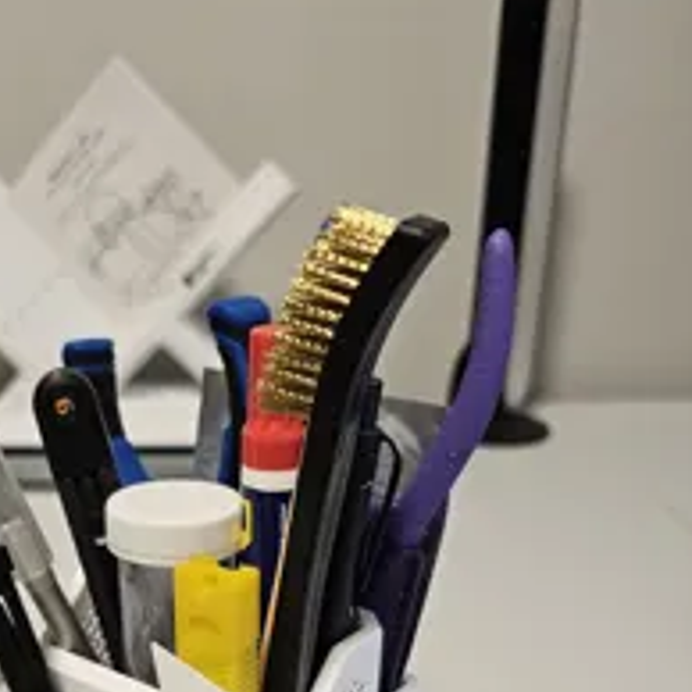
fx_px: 950
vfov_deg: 37.2
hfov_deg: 39.1
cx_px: 182
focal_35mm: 42
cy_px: 635
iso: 320
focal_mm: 6.3
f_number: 1.7
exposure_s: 1/120
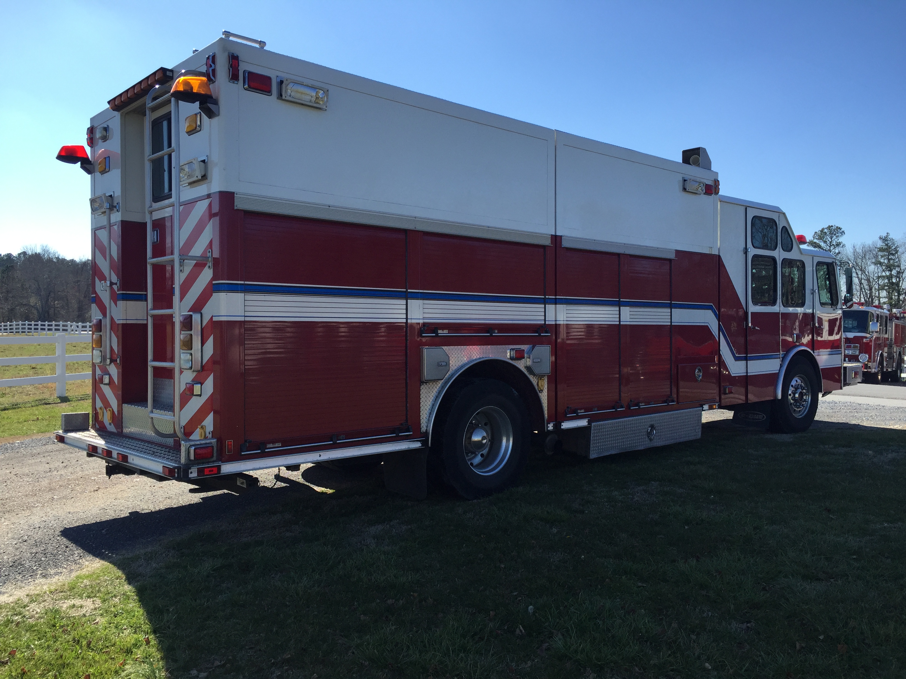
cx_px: 453
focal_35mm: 29
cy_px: 340
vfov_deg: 48.2
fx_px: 759
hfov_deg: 61.7
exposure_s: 1/1364
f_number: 2.2
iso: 32
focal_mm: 4.15
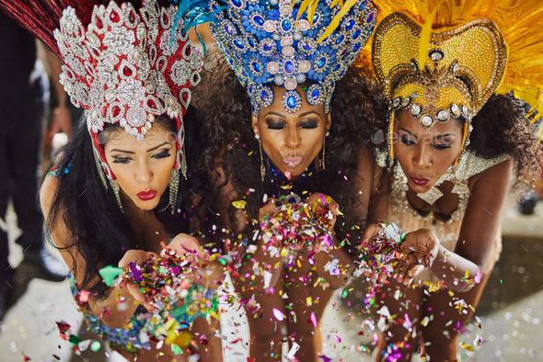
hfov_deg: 39.6
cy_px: 181
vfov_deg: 27.0
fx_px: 755
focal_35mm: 50
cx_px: 272
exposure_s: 1/400
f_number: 1.8
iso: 500
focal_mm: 50
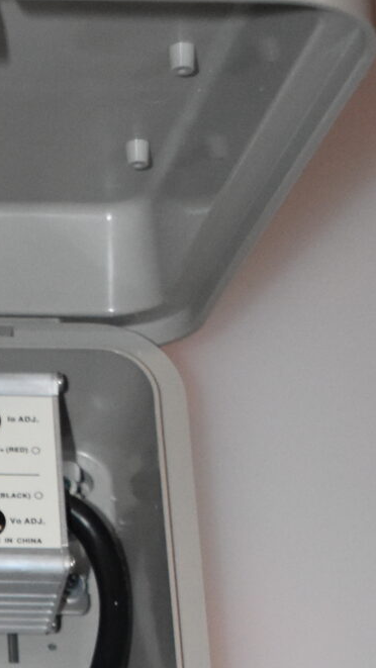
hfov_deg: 8.2
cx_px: -378
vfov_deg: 14.5
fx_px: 2481
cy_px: 927
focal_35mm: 140
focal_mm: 23
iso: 2000
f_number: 3.8
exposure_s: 1/60
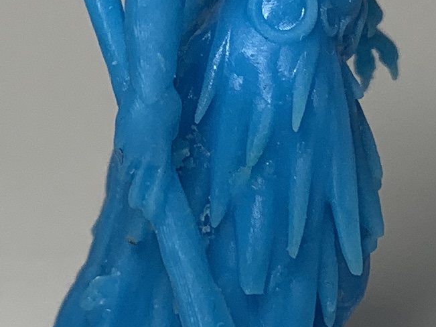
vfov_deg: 9.1
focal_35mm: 161
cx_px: 107
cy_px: -62
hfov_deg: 12.2
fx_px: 2027
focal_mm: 4.25
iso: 25
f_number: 1.8
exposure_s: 1/344
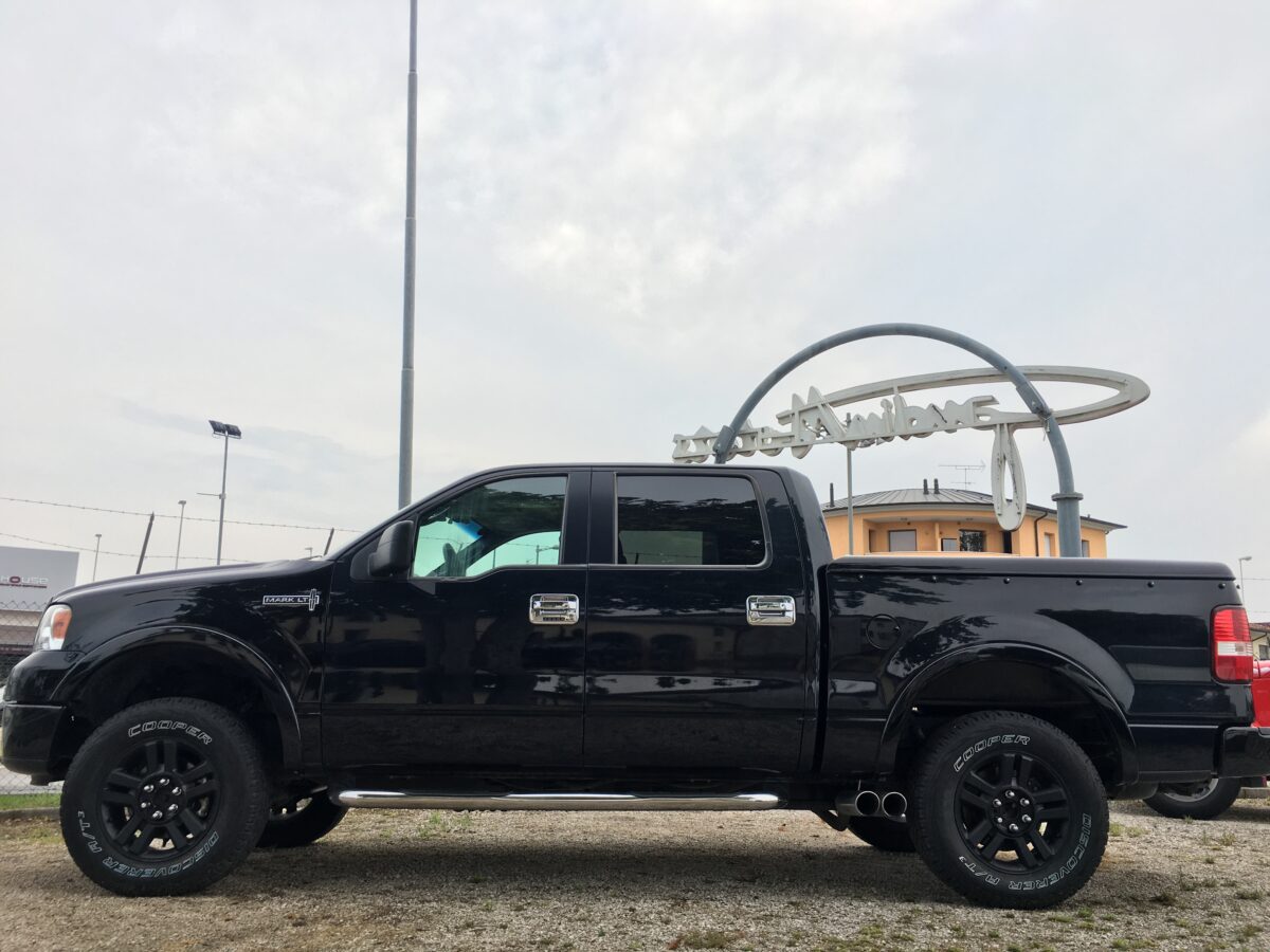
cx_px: 635
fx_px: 1064
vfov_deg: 48.2
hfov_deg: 61.7
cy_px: 476
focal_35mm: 29
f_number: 2.2
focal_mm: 4.15
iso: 25
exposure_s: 1/754
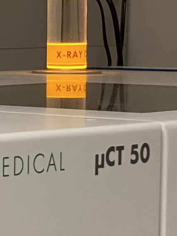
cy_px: 166
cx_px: -192
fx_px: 1595
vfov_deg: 8.5
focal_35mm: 234
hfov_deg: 6.2
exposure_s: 1/60
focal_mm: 6
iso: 200
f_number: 2
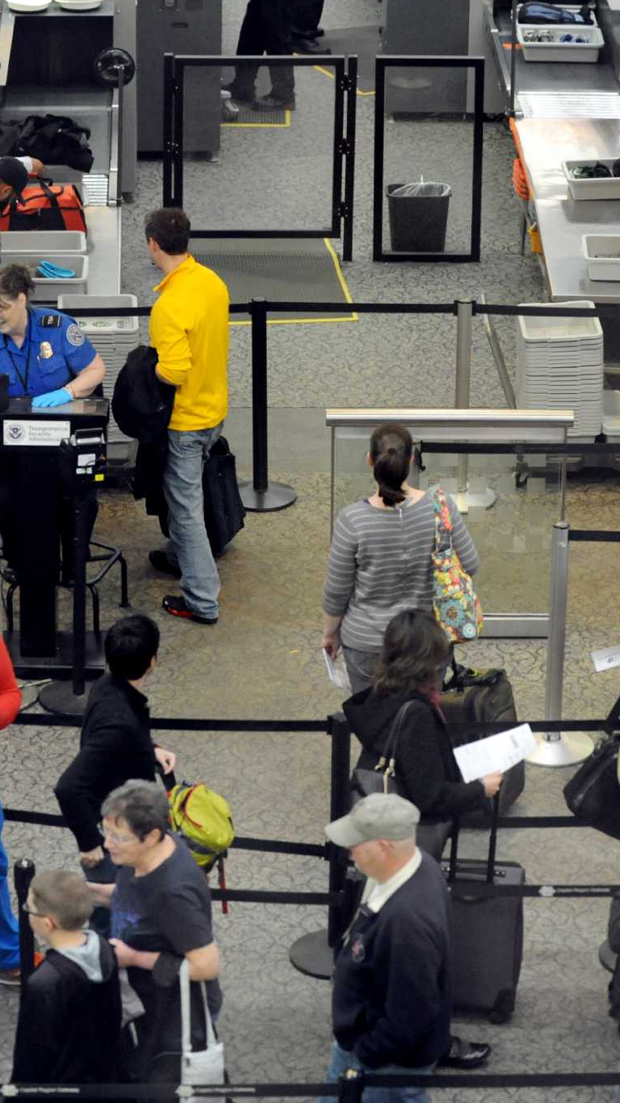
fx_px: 3246
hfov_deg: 10.9
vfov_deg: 19.3
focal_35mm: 111
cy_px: 551
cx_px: 324
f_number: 2.8
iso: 4000
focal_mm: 70
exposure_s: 1/200
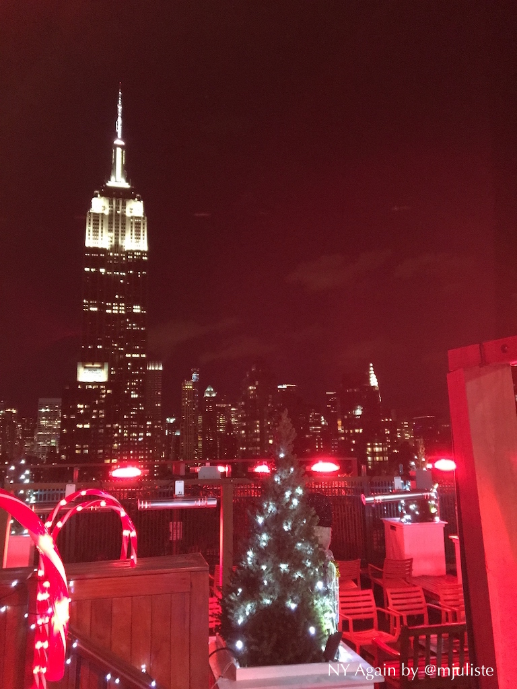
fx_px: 577
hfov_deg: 48.2
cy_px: 344
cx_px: 258
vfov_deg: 61.7
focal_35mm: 29
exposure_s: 1/15
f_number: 2.2
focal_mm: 4.15
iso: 500
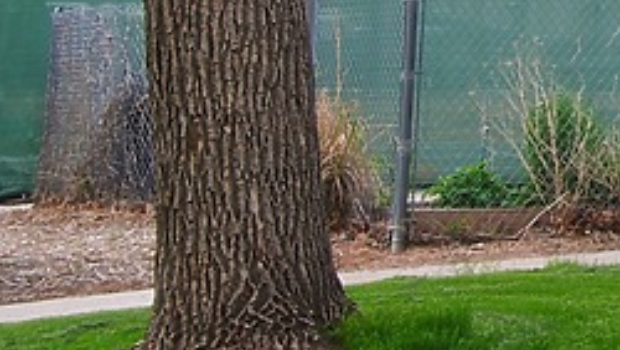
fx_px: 3356
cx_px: 1099
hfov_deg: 10.0
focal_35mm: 204
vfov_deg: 5.8
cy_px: -330
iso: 200
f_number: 8
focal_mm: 36
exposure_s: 1/60
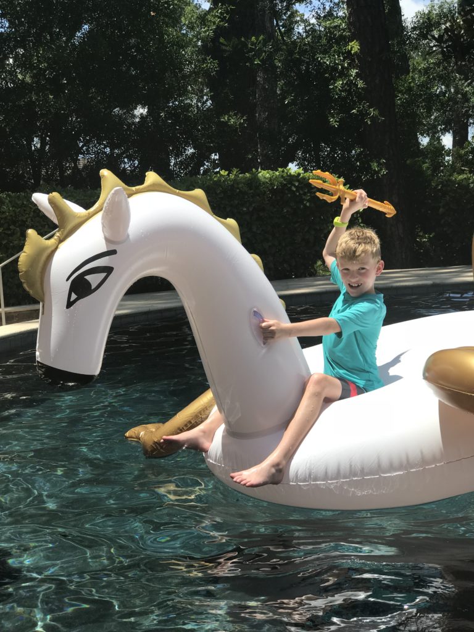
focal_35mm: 57
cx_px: 237
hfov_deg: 25.7
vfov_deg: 33.8
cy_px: 316
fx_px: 1041
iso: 20
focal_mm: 6.6
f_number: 2.8
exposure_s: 1/606
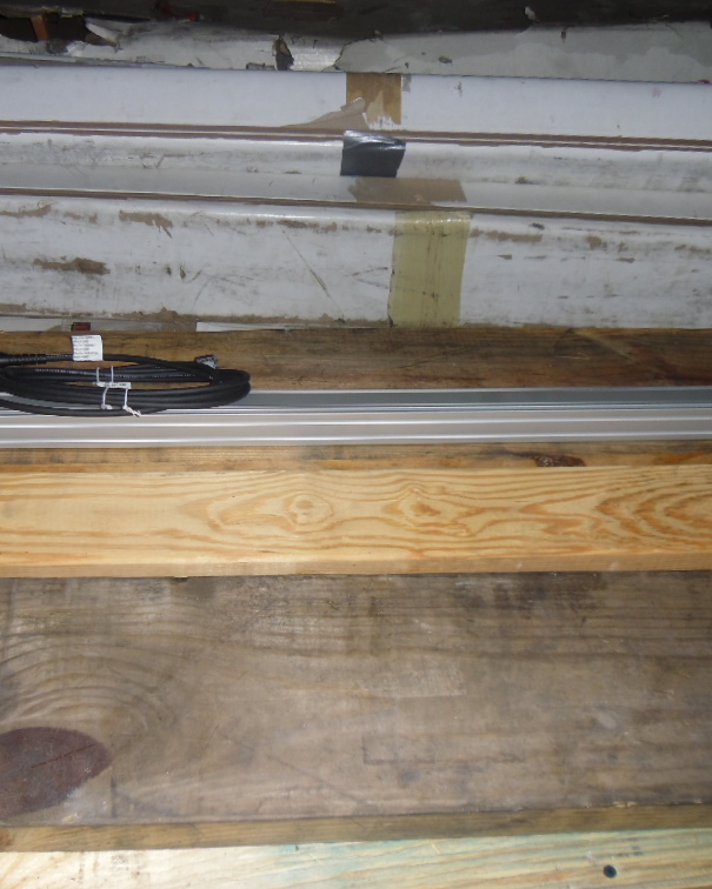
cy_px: 442
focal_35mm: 41
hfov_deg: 36.2
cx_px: 253
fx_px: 1080
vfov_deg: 44.8
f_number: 3.3
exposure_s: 1/45
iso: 80
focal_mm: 5.6
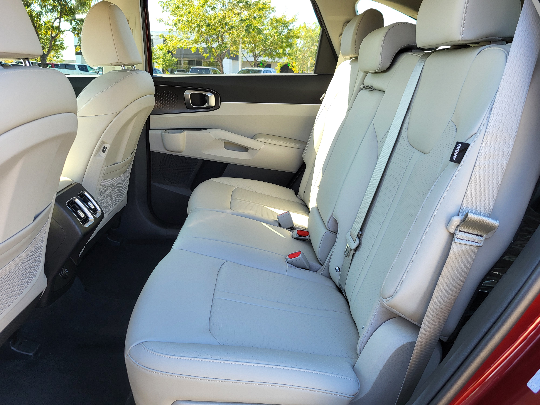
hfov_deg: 67.3
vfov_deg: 53.1
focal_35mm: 26
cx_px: 270
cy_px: 202
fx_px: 406
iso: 50
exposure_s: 1/120
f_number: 1.8
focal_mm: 5.4
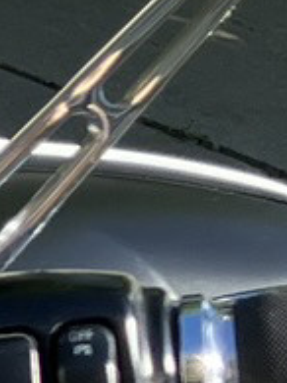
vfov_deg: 6.6
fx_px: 3254
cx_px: -1042
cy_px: 636
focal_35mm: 294
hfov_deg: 4.5
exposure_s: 1/771
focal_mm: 3.99
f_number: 1.8
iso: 32
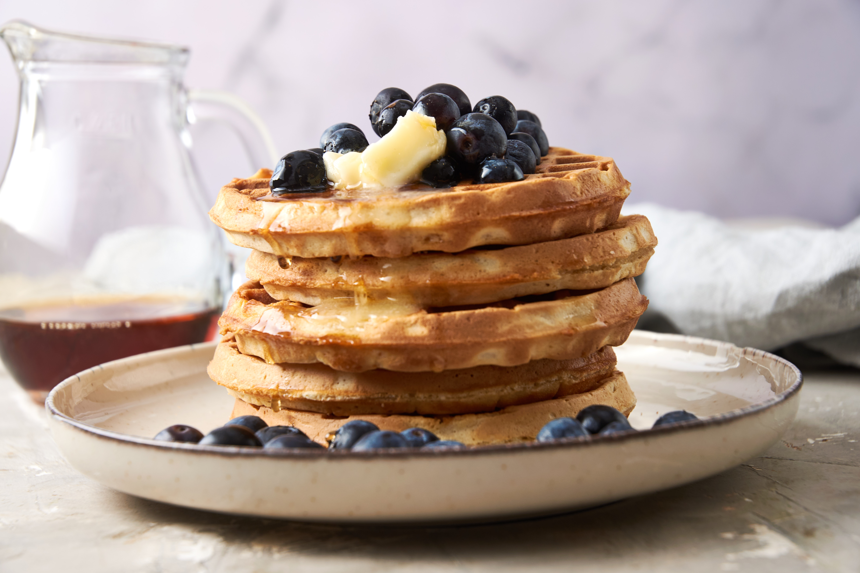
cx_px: 430
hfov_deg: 21.9
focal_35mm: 93
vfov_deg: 14.7
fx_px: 2221
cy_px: 286
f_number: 8
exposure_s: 1/100
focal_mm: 62
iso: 100
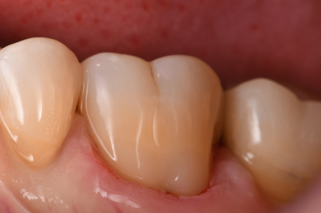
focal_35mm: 157
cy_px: 106
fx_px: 1399
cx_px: 160
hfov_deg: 13.1
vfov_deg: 8.7
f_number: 32
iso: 200
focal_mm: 105
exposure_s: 1/160
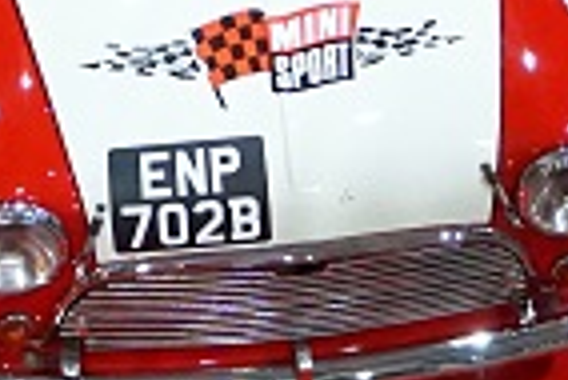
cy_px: -568
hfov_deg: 9.9
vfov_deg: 6.3
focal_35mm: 208
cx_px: 362
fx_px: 3285
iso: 2500
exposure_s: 1/160
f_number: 4
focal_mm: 20
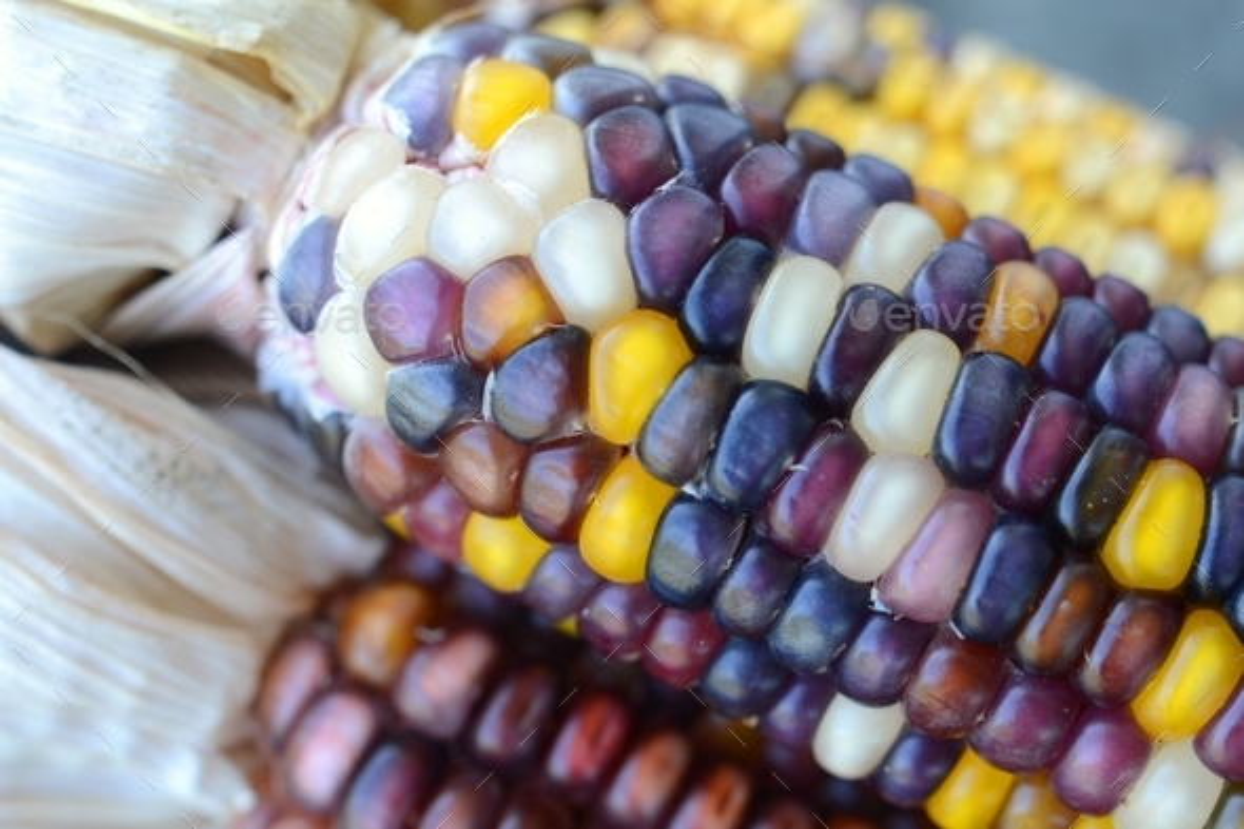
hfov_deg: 37.9
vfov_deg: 25.7
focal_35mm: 52
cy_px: 414
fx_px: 1814
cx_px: 622
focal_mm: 35
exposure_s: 1/80
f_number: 4
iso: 200
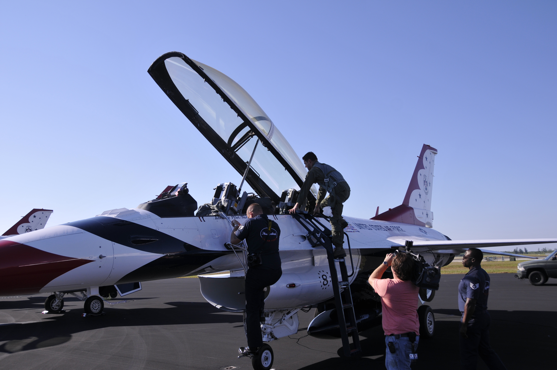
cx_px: 278
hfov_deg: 62.0
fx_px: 464
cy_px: 185
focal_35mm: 30
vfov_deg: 43.5
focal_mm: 20
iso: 200
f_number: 5
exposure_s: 1/1250
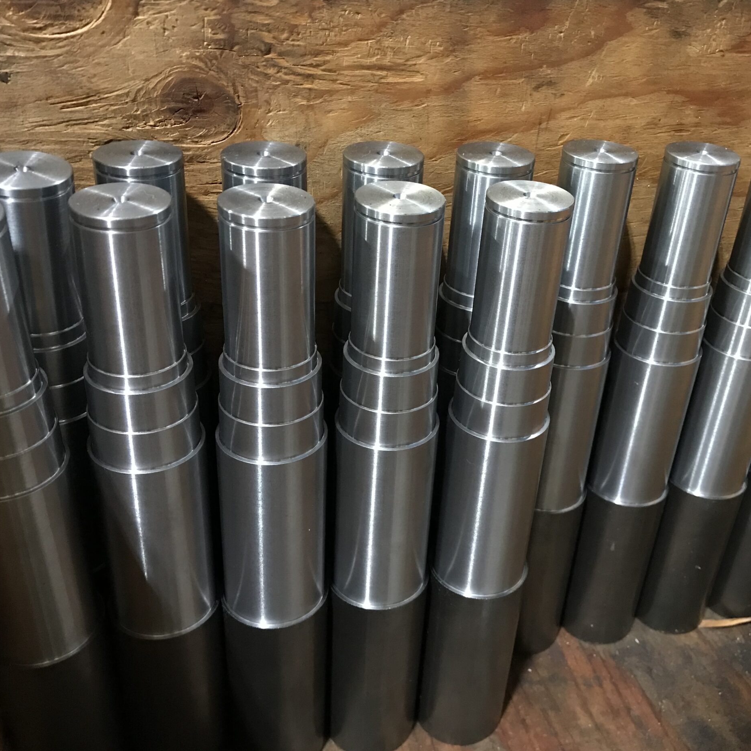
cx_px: 435
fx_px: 835
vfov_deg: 48.5
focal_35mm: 34
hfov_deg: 48.3
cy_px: 374
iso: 80
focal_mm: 3.99
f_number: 1.8
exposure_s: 1/6
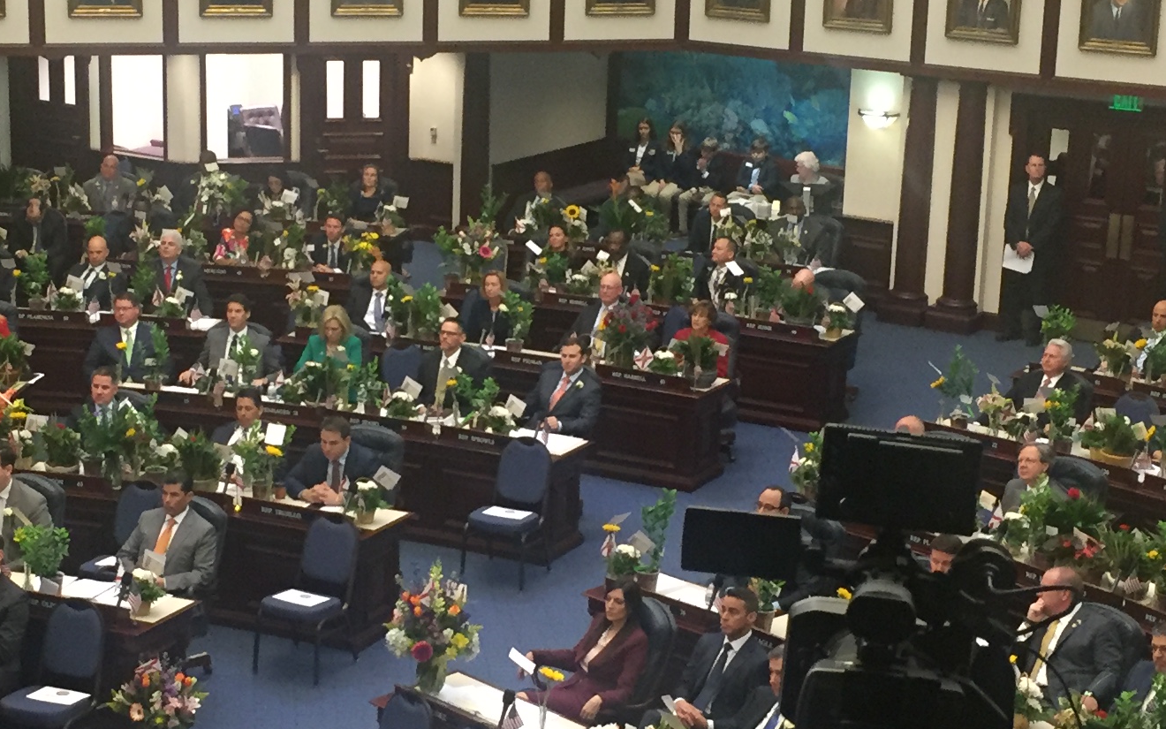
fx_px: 2415
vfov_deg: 17.2
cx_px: 443
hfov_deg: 27.1
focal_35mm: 76
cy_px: 410
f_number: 2.2
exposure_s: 1/30
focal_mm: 4.15
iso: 200
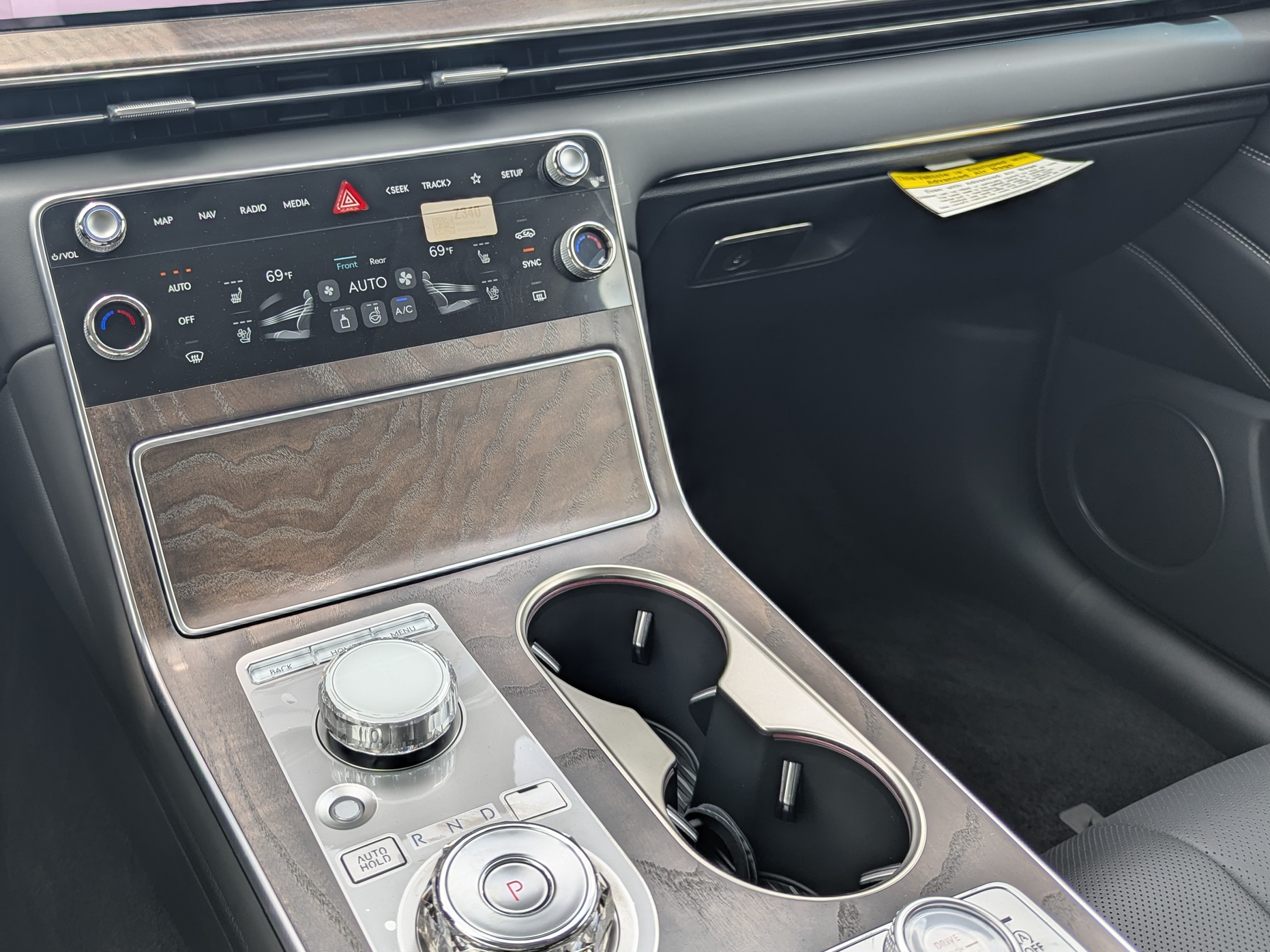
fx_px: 1211
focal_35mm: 33
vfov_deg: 42.8
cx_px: 462
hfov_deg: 54.6
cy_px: 391
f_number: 1.85
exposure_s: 1/384
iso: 42
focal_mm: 6.81
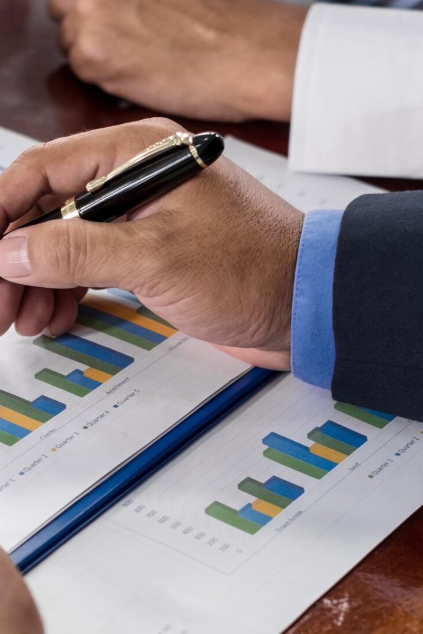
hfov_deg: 10.9
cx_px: 87
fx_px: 2203
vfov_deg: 16.4
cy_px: 392
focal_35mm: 125
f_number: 2.8
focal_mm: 35
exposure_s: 1/100
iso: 400
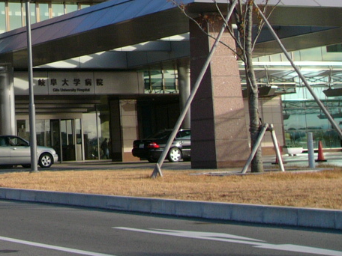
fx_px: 998
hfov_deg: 18.0
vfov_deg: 14.2
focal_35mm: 101
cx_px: -122
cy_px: -60
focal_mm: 6
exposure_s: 1/400
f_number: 3.3
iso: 50
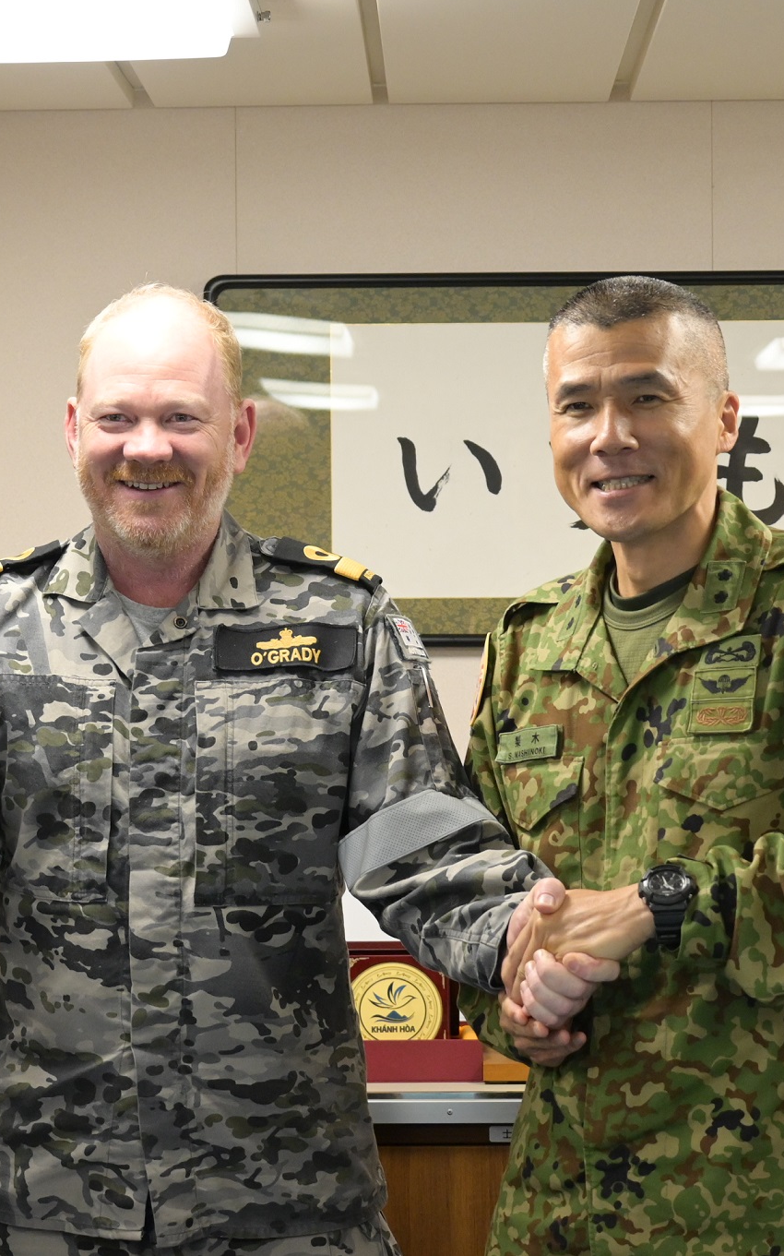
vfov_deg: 18.1
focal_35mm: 115
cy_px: 627
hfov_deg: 11.4
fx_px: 3934
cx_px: 213
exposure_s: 1/60
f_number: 4.5
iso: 1800
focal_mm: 50
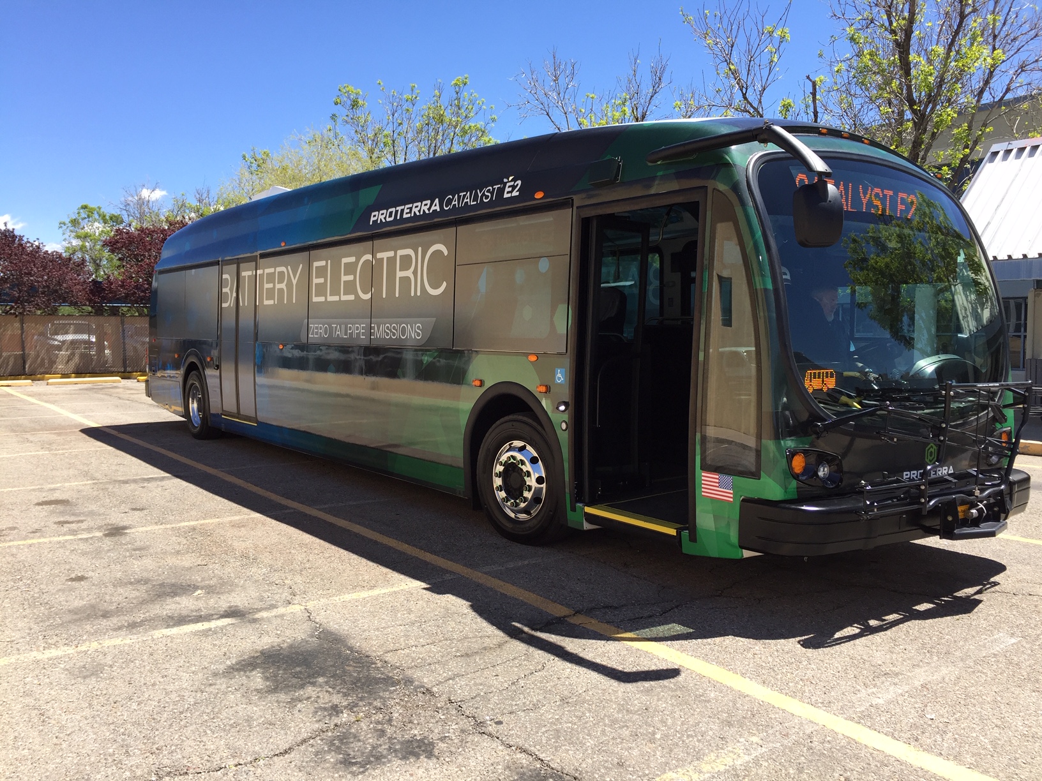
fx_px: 873
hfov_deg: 61.7
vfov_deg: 48.2
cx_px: 521
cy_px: 390
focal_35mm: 29
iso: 32
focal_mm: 4.15
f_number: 2.2
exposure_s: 1/860
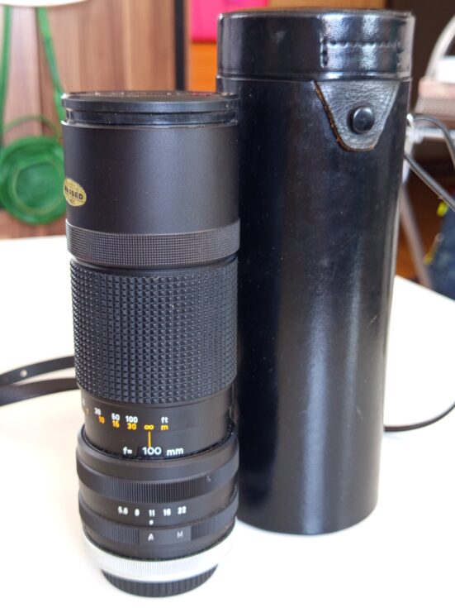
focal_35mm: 45
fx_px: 789
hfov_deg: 32.2
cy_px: 304
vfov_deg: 42.1
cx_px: 228
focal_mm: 5.24
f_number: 1.7
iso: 732
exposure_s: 1/33.3
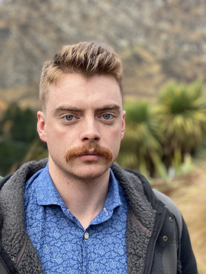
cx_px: 103
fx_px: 413
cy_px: 137
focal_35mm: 52
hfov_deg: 28.0
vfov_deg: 36.8
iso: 20
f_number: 2
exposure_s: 1/163
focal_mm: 6
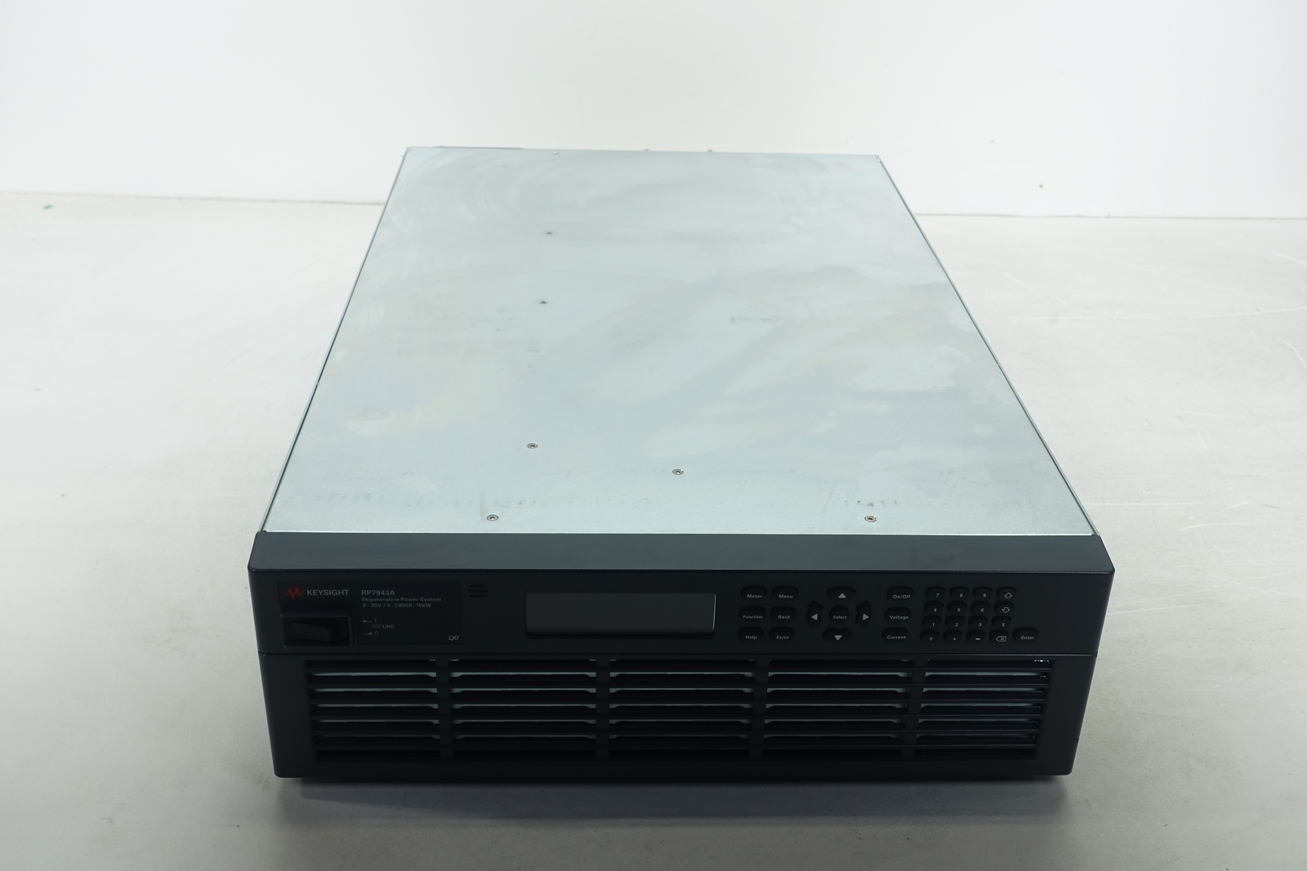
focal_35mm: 41
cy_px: 436
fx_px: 1489
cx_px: 654
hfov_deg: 47.4
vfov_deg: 32.6
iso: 125
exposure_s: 1/80
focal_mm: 15.1
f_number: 5
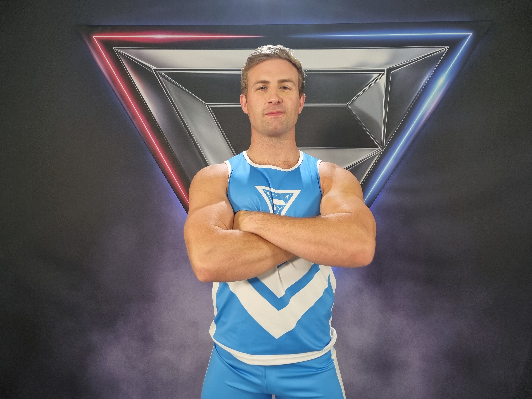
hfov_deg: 67.3
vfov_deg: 53.1
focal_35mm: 26
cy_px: 200
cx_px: 266
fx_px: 400
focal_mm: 5.4
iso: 80
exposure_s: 1/100
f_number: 1.8
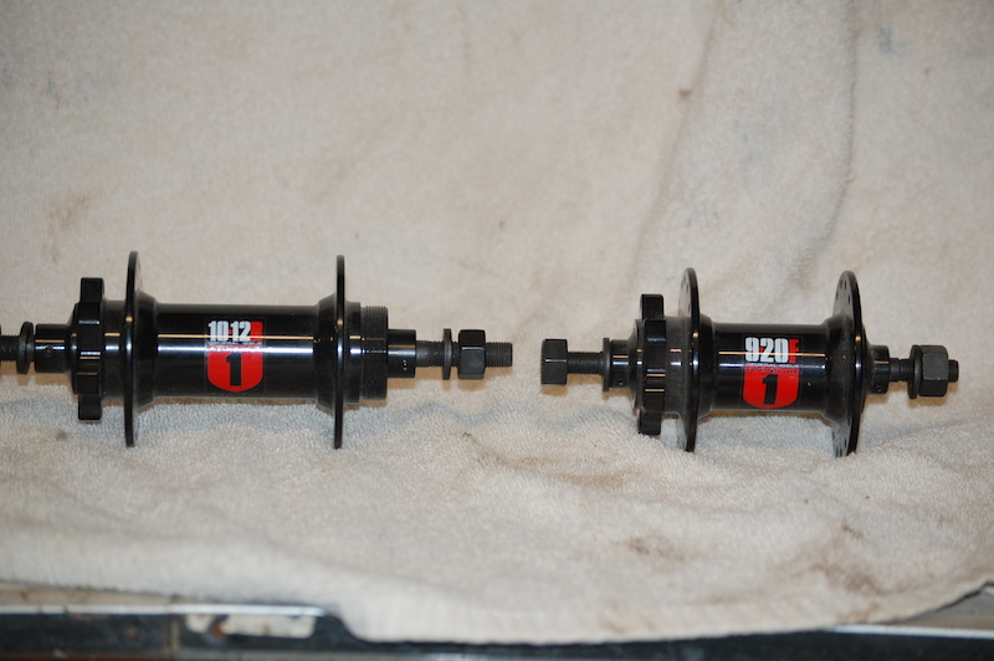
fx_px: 2897
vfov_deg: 13.0
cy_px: 330
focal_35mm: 105
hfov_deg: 19.5
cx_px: 497
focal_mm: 70
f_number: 4.5
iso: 400
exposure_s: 1/60
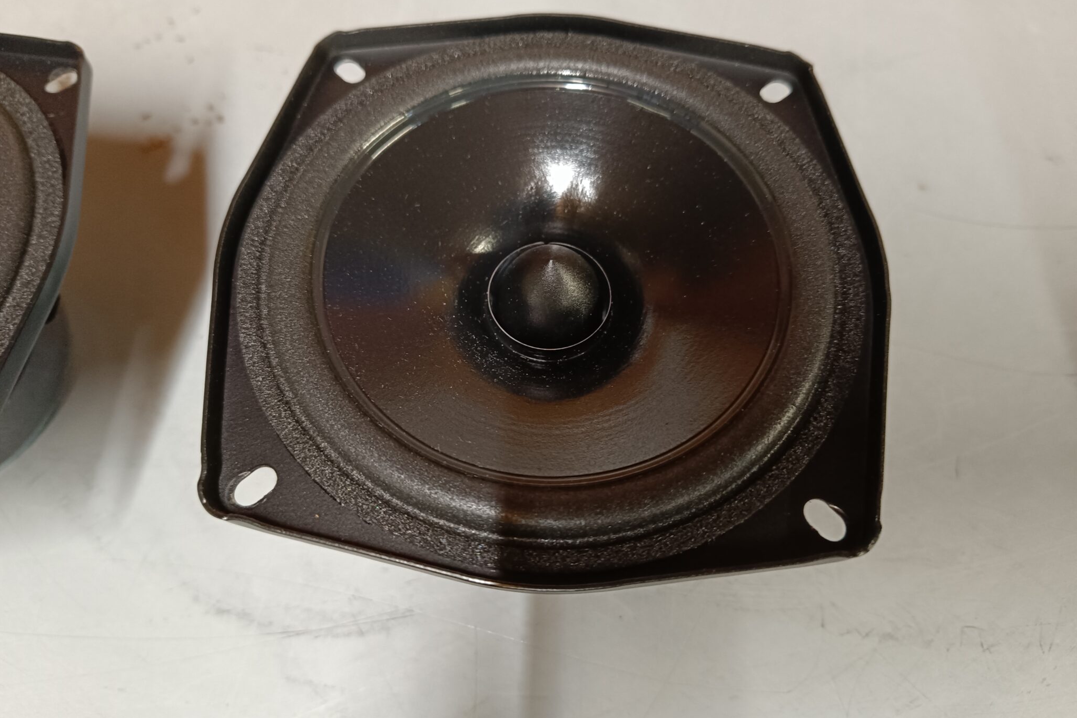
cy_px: 314
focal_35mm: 25
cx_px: 538
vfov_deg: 51.1
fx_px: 748
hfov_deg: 71.5
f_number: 1.88
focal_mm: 5.59
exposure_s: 1/25
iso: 915
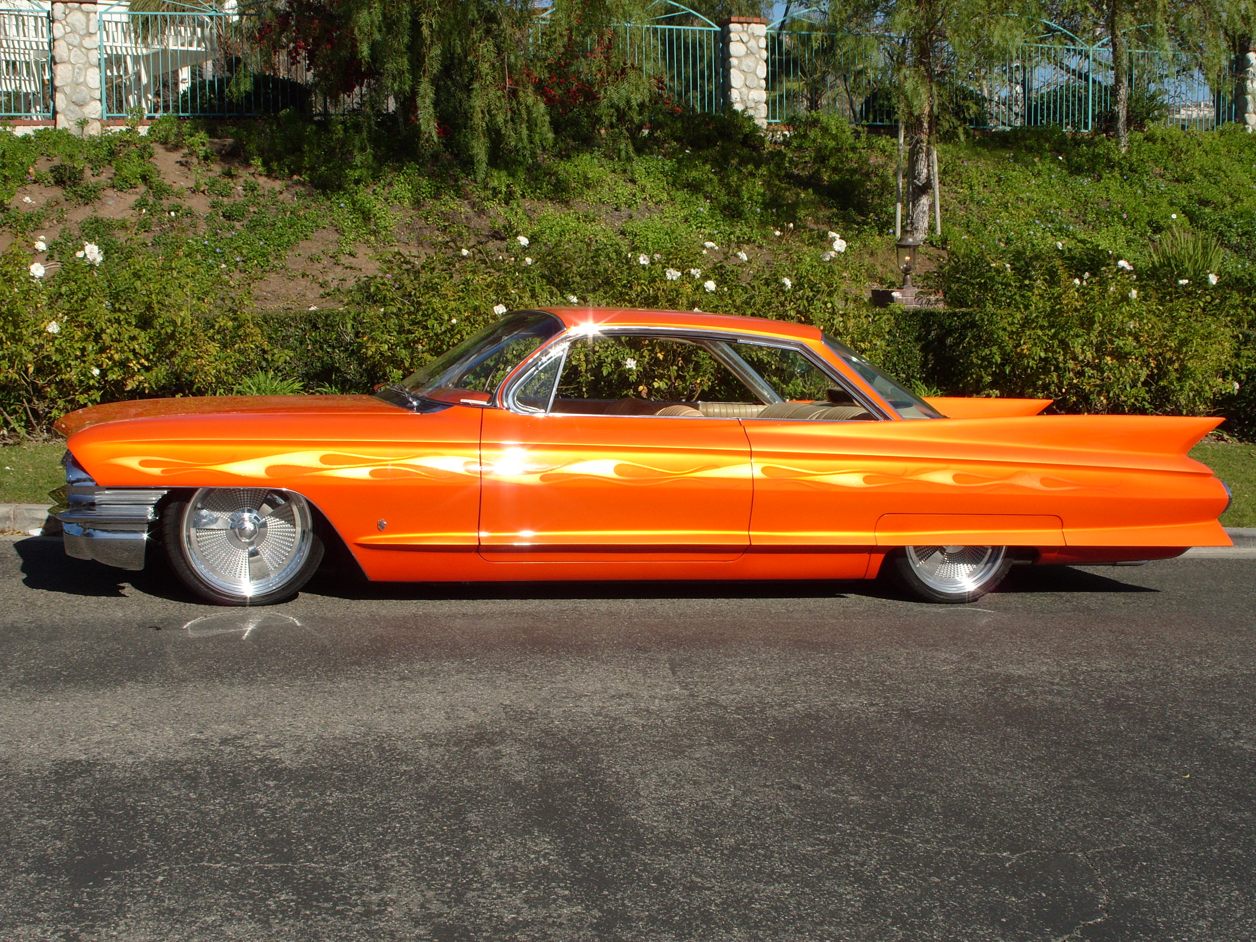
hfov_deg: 42.9
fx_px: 1596
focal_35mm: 44
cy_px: 471
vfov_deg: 32.9
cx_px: 628
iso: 80
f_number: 7.2
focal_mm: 9.9
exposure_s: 1/500
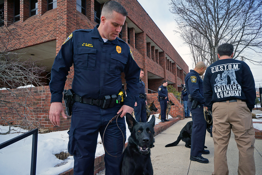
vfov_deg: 53.2
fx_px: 175
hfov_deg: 73.7
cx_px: 131
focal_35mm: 24
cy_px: 88
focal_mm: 16
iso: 100
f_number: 5
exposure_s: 1/250
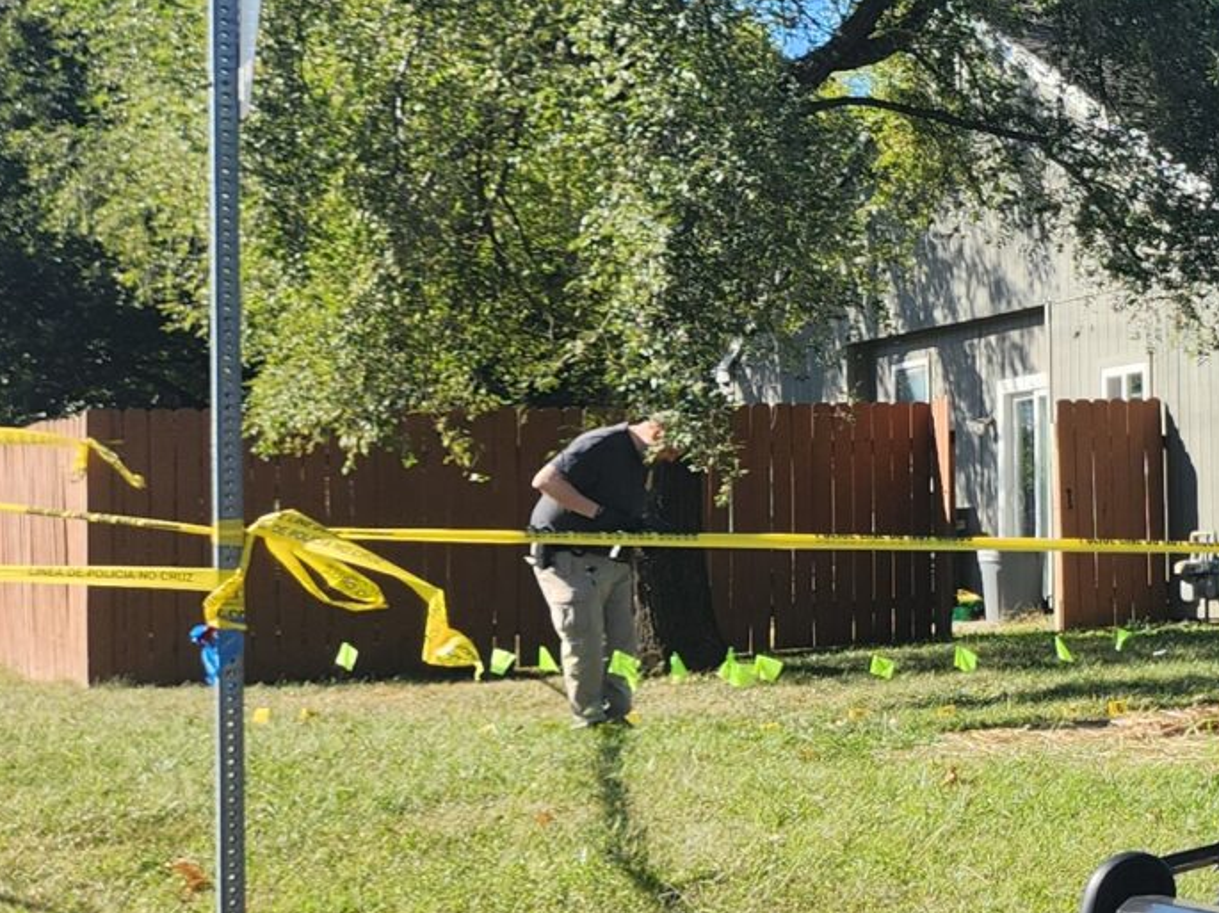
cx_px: 2123
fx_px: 3027
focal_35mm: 86
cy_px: 295
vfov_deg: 17.1
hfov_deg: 18.4
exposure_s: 1/690
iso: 20
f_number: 1.8
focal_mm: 5.4
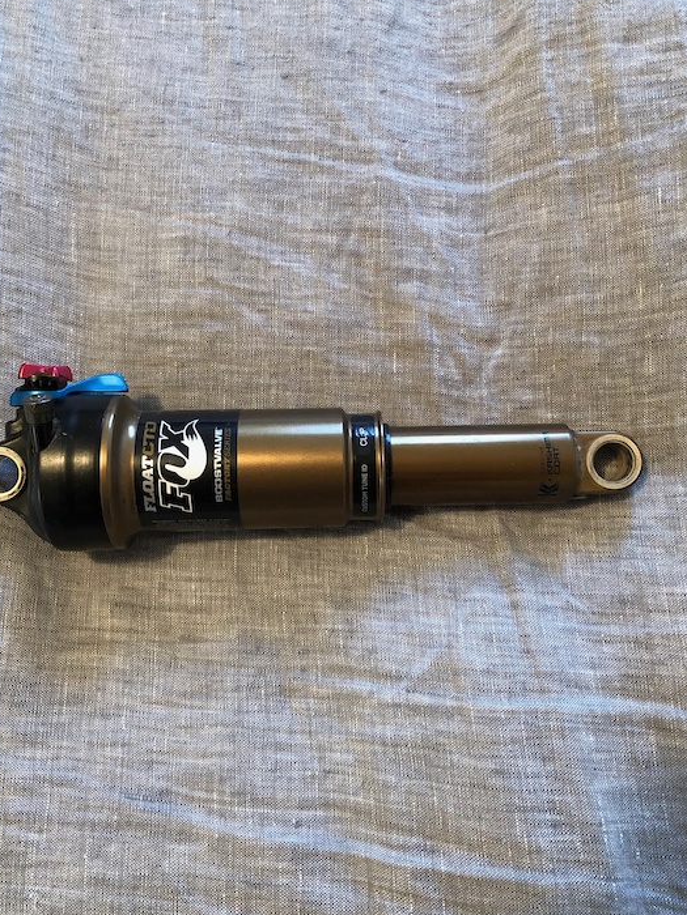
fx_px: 847
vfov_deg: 56.8
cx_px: 313
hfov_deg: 44.1
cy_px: 441
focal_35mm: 32
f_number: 1.8
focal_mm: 4
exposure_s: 1/13
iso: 100
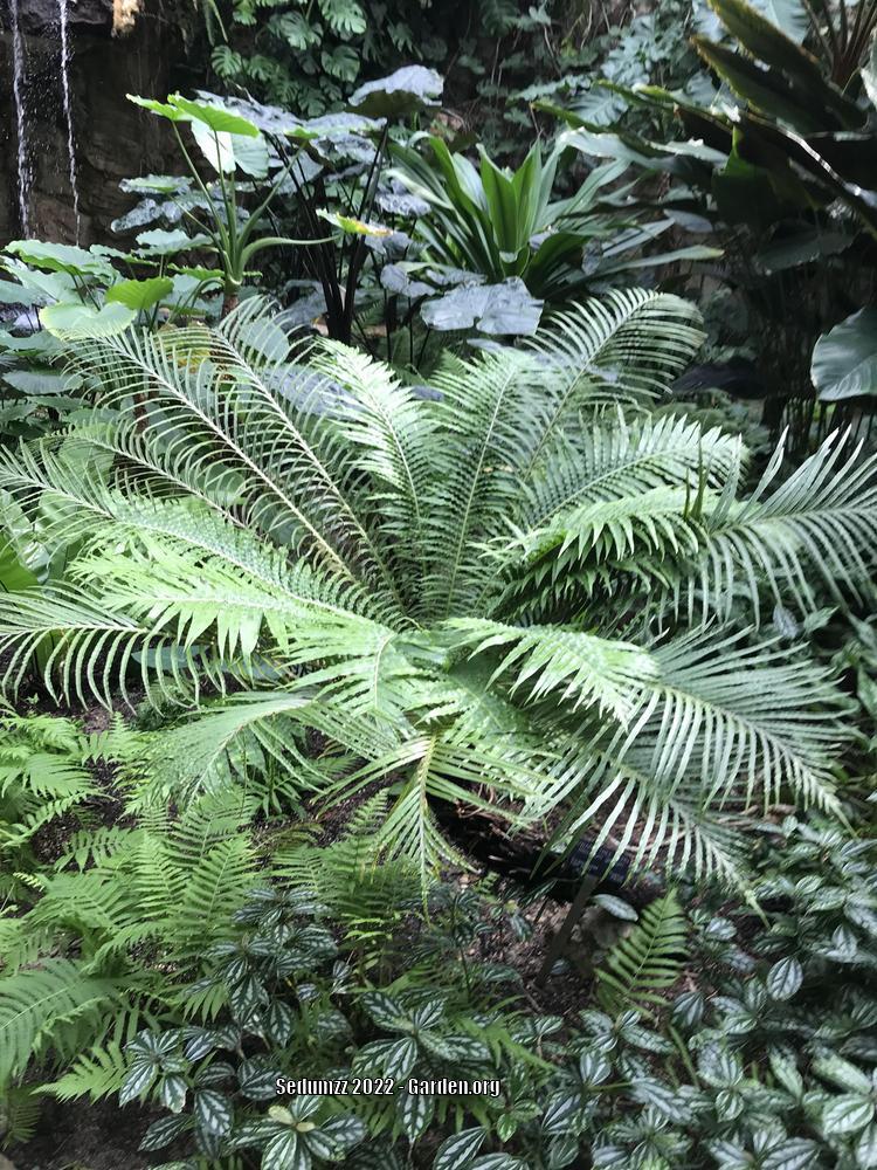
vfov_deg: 63.4
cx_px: 438
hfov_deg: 49.7
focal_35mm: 28
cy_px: 585
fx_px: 946
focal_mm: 4
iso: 32
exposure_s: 1/90
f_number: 1.8
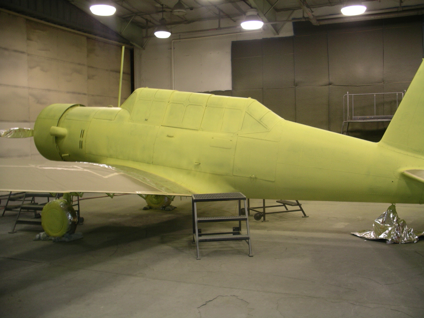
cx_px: 212
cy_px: 159
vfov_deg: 38.7
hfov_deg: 50.1
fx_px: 453
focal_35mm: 37
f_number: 2.8
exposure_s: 1/40
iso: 125
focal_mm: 7.8
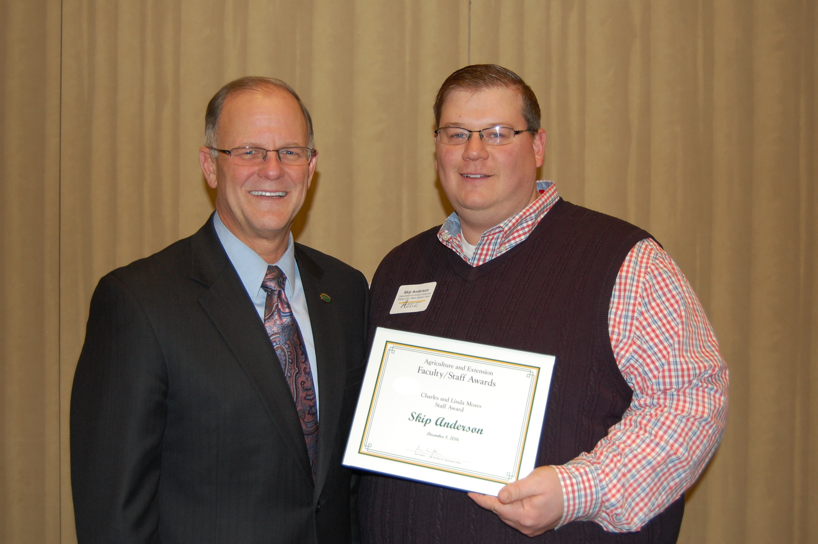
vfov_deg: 34.1
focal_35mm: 39
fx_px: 885
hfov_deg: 49.6
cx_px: 409
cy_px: 272
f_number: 4.2
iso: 400
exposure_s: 1/60
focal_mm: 26
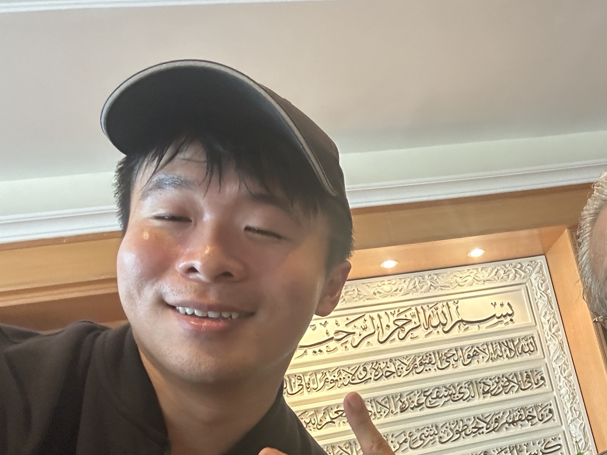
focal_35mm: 36
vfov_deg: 38.6
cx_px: 453
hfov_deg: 49.4
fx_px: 631
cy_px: 341
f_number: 1.9
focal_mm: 2.69
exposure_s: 1/33
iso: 200
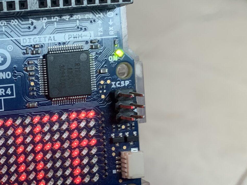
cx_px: -20
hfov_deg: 25.8
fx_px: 499
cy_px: 133
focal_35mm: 70
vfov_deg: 20.9
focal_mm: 4.25
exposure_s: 1/49
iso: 80
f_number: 1.8
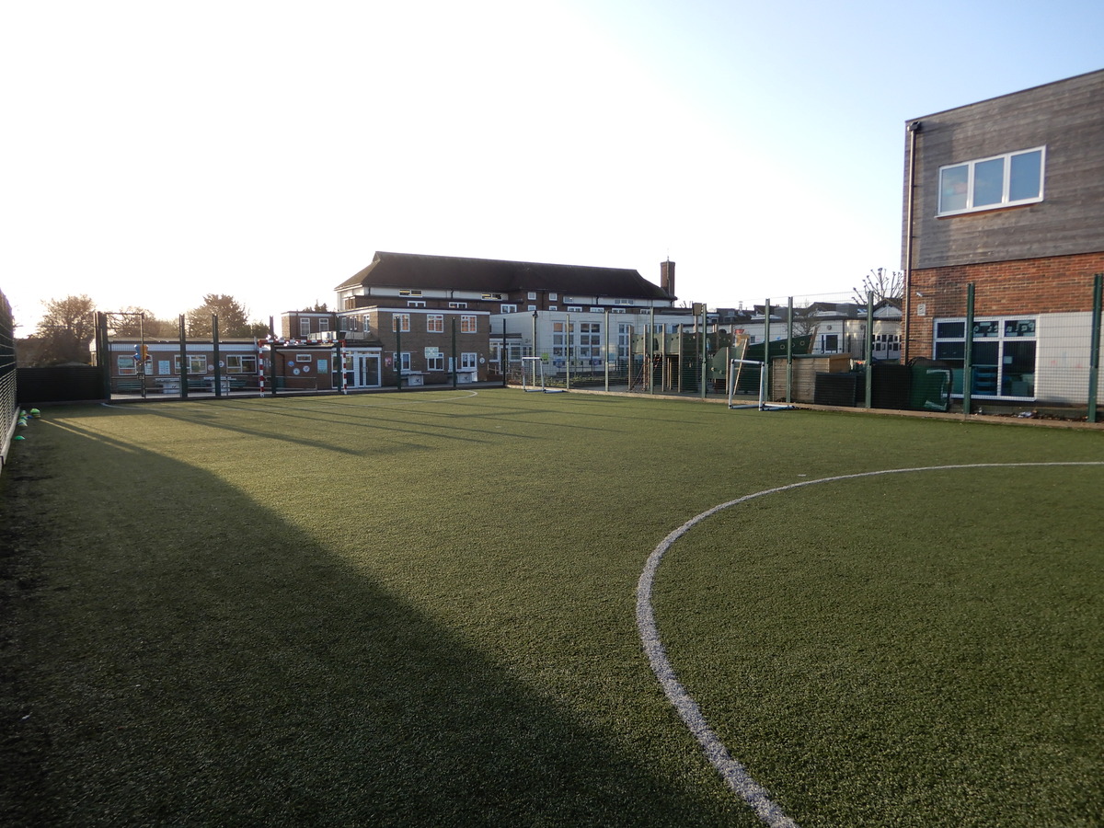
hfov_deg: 71.6
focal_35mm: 24
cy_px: 414
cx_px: 552
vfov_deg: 56.8
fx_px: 765
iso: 80
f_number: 3.4
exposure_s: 1/320
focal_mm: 4.3
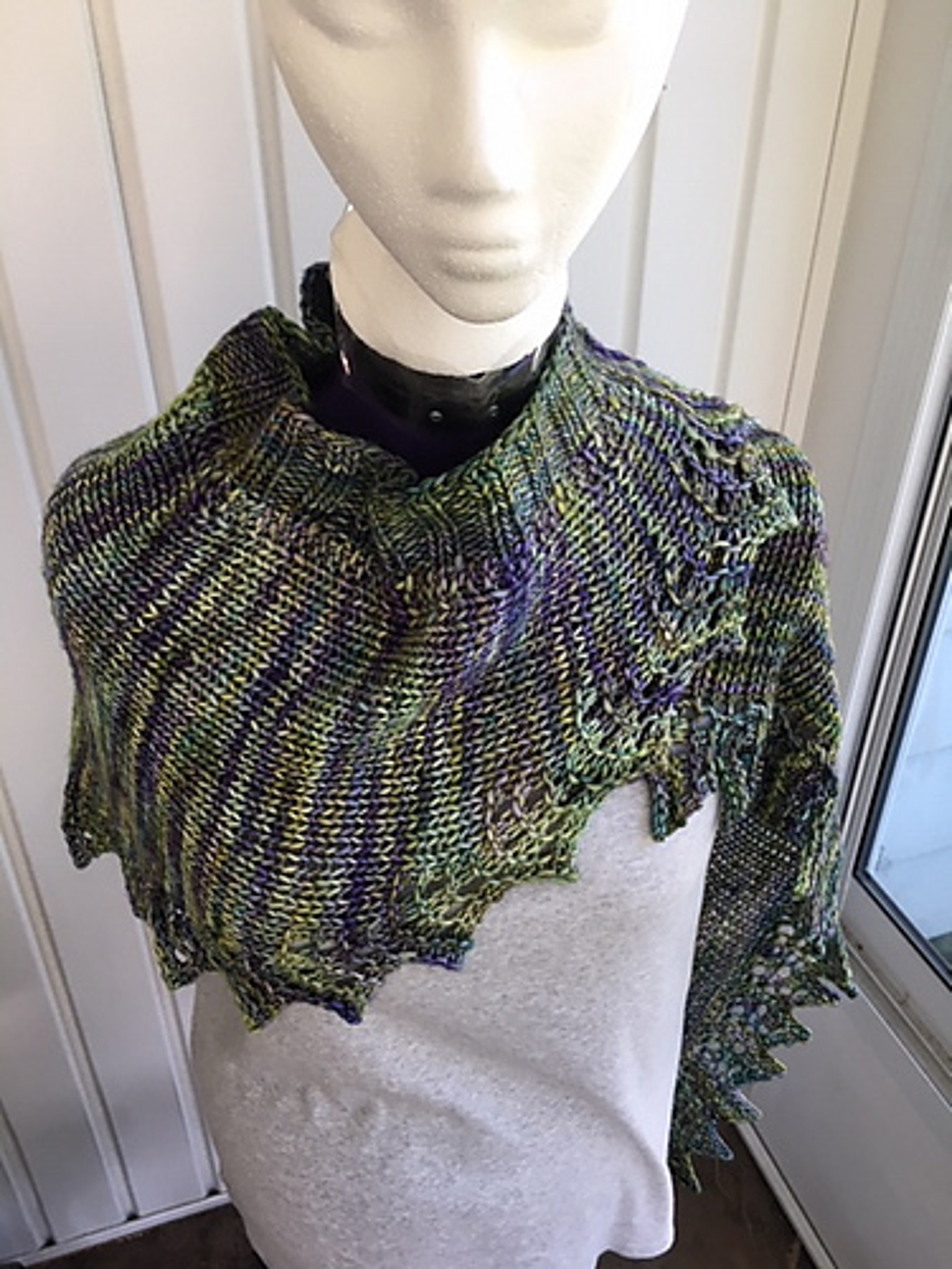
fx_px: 1063
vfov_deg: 61.7
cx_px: 476
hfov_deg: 48.2
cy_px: 634
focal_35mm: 29
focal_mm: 4.15
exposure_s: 1/40
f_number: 2.2
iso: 25
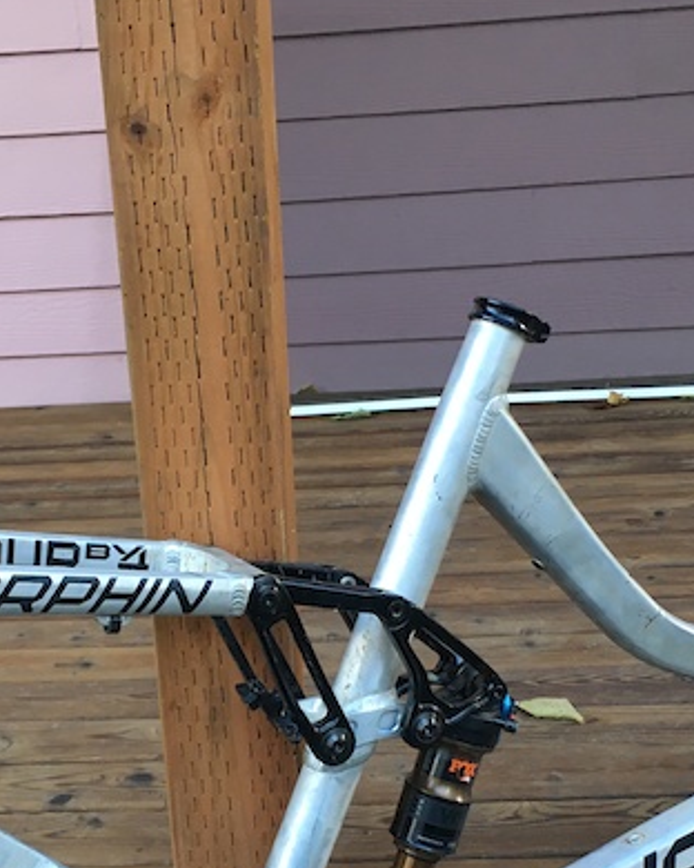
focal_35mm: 58
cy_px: 643
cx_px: 282
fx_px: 1489
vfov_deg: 31.9
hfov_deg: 26.2
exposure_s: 1/30
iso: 50
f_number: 2.2
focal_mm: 4.15
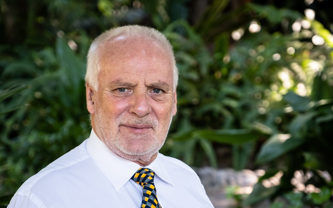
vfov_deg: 11.9
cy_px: 158
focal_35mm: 110
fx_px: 998
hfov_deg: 18.9
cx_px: 155
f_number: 2.8
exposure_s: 1/105
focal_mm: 48.5
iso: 320
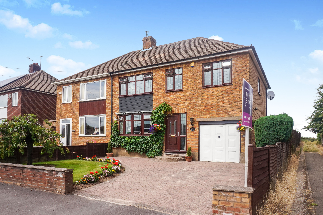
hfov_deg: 73.8
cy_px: 108
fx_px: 215
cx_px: 162
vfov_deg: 53.1
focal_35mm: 24
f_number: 16
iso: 100
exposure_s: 1/80
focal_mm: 16
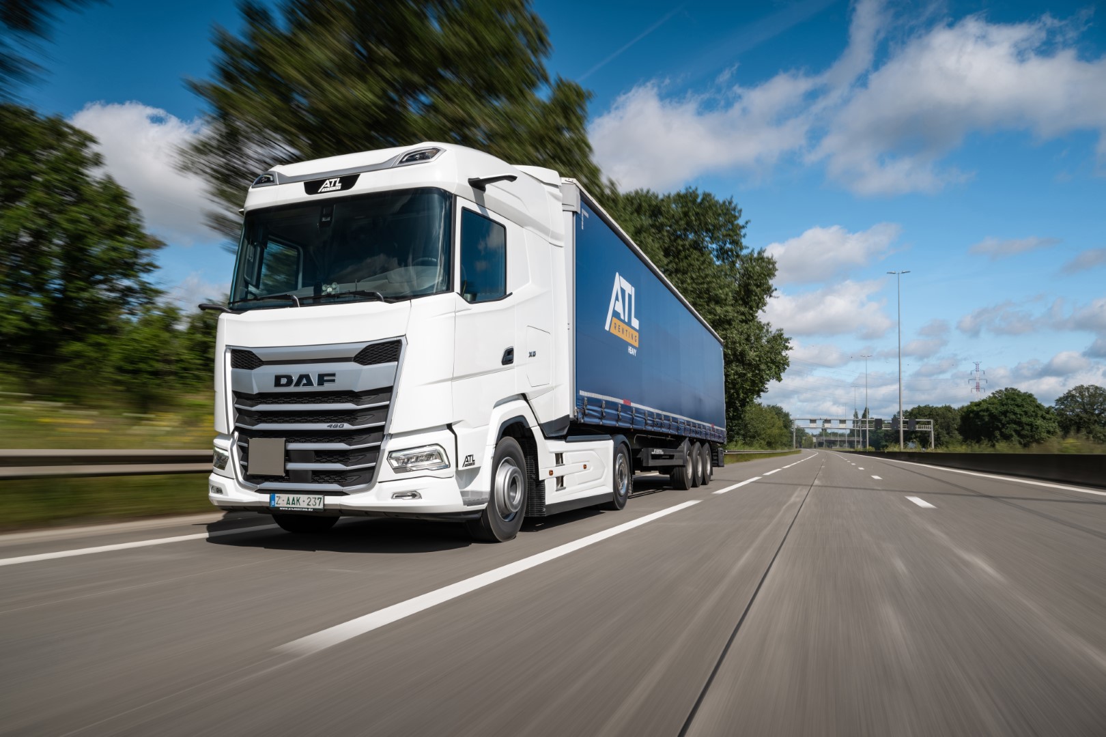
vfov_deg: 53.1
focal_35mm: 24
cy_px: 368
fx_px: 737
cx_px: 553
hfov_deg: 73.7
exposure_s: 1/30
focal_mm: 24
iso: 32
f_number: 11
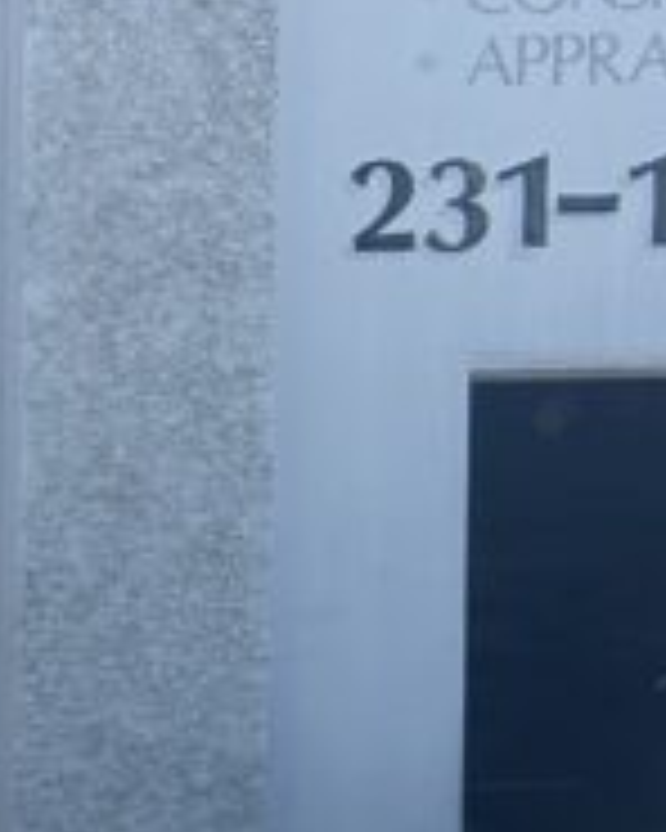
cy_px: 836
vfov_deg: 13.8
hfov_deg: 9.0
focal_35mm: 137
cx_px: -1395
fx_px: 3376
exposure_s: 1/2841
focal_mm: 5.7
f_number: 1.5
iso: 50
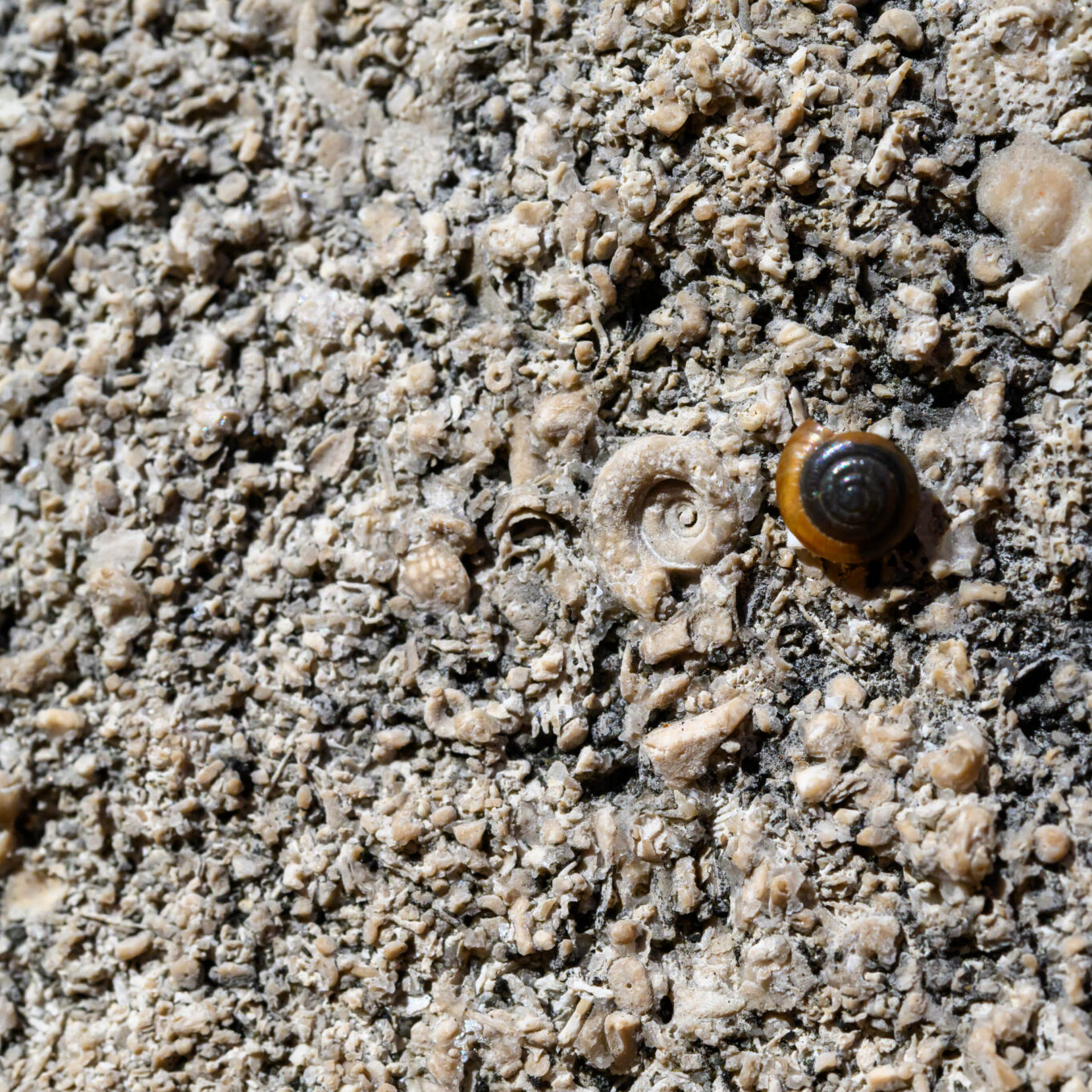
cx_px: 708
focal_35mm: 77
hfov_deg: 22.4
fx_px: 2748
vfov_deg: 22.5
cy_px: 547
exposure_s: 1/1600
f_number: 20
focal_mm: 60
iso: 1600
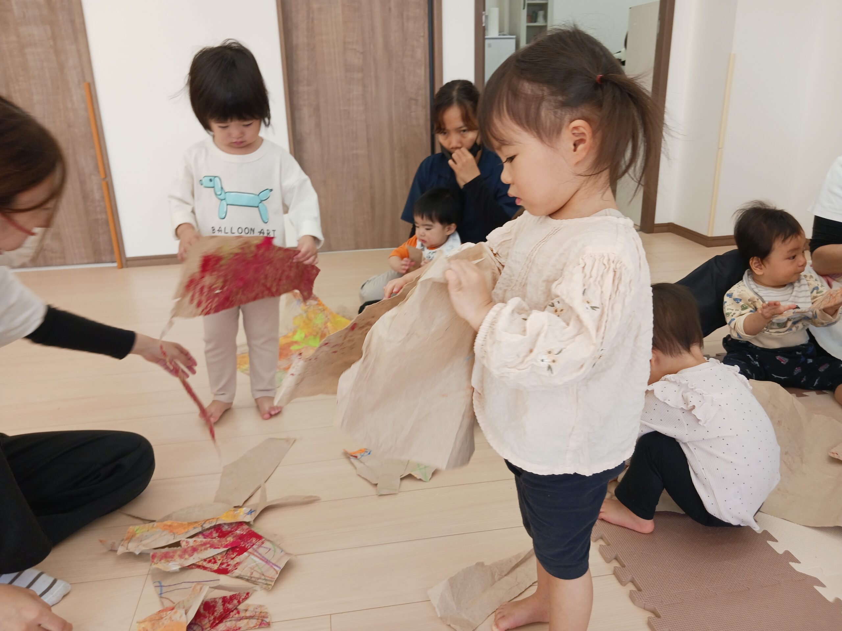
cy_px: 316
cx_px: 421
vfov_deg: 51.4
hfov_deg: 65.3
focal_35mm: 27
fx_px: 657
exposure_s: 1/50
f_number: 1.8
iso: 50
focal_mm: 4
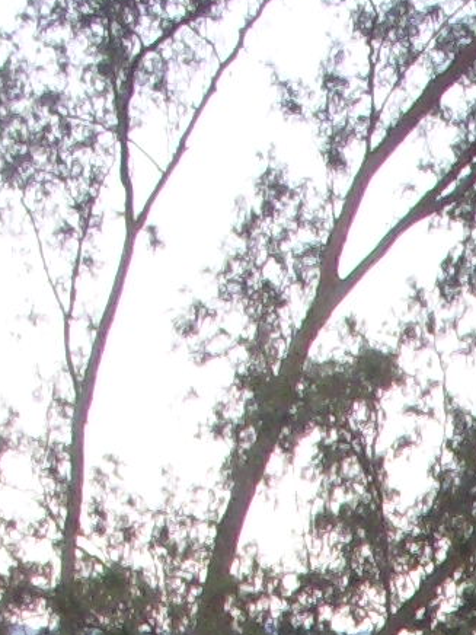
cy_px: 1656
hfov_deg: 5.2
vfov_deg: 6.9
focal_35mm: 268
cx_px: 1463
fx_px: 4914
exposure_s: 1/30
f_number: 3.3
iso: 160
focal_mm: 6.3
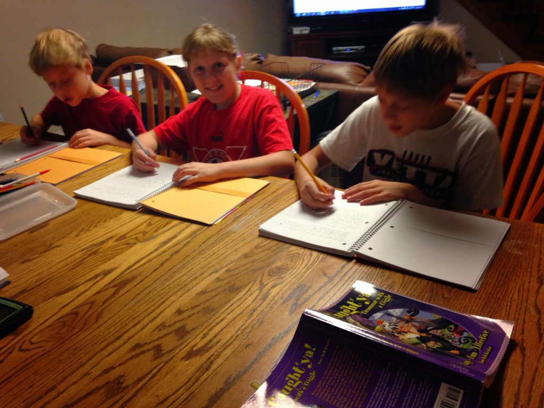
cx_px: 272
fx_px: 519
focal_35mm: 33
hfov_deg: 55.4
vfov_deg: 42.9
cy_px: 204
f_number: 2.4
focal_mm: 4.12
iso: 125
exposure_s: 1/20
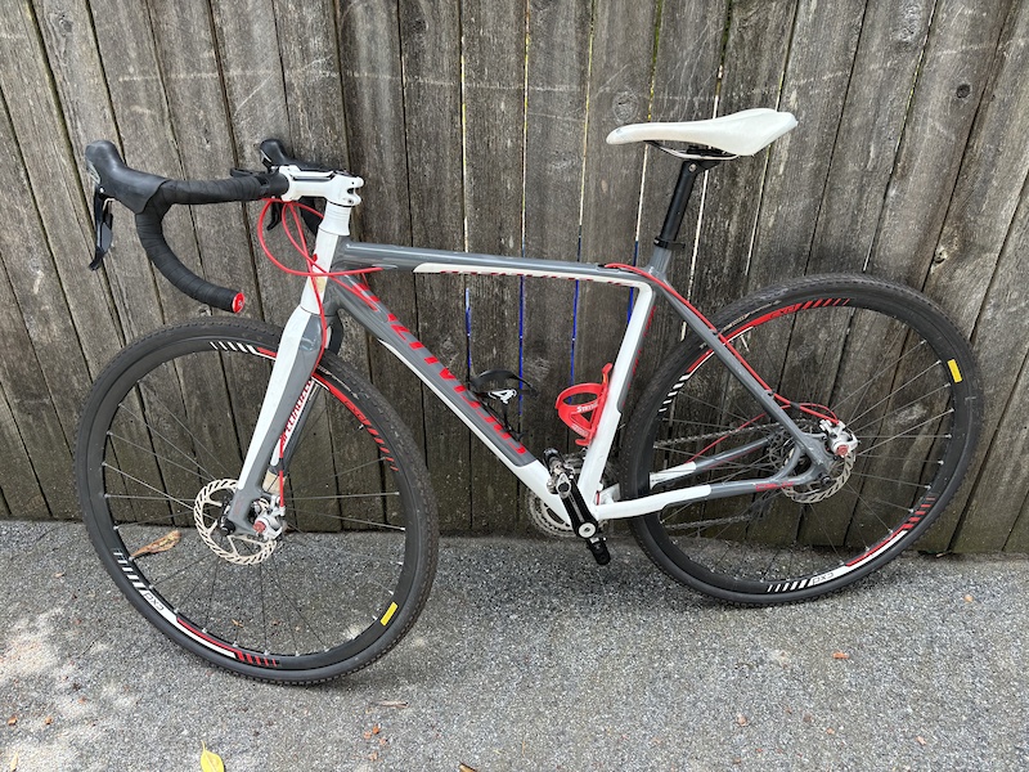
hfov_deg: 67.3
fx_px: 773
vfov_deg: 53.1
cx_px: 514
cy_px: 386
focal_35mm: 26
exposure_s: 1/271
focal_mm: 5.96
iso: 50
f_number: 1.6
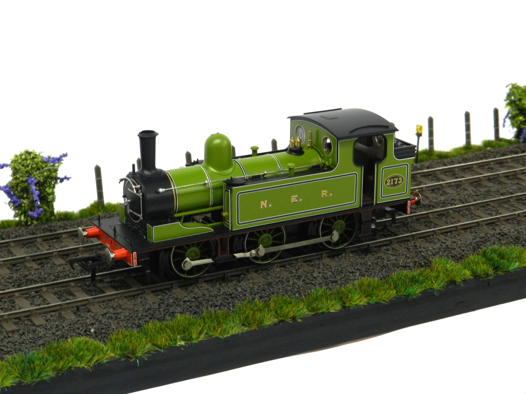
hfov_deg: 25.7
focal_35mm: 76
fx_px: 1155
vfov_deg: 19.4
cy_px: 197
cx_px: 263
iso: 400
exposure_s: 1/25
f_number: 4.8
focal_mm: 13.5
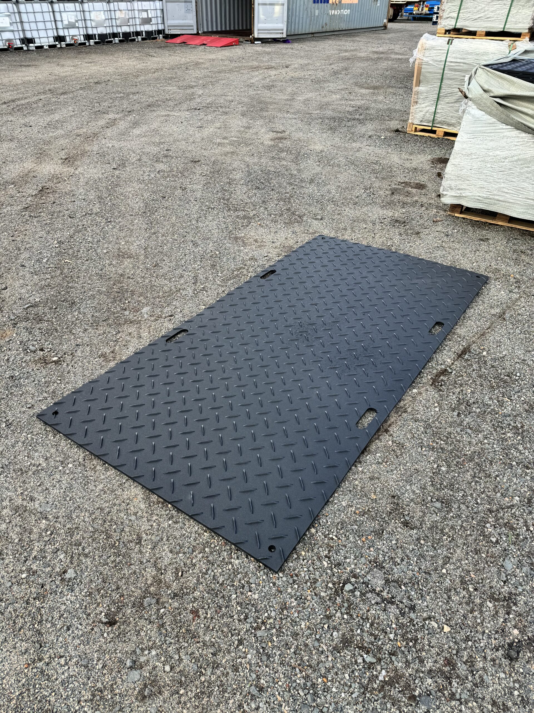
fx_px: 494
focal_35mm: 24
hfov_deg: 56.8
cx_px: 267
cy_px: 356
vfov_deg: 71.6
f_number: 1.78
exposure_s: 1/792
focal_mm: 6.76
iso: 80
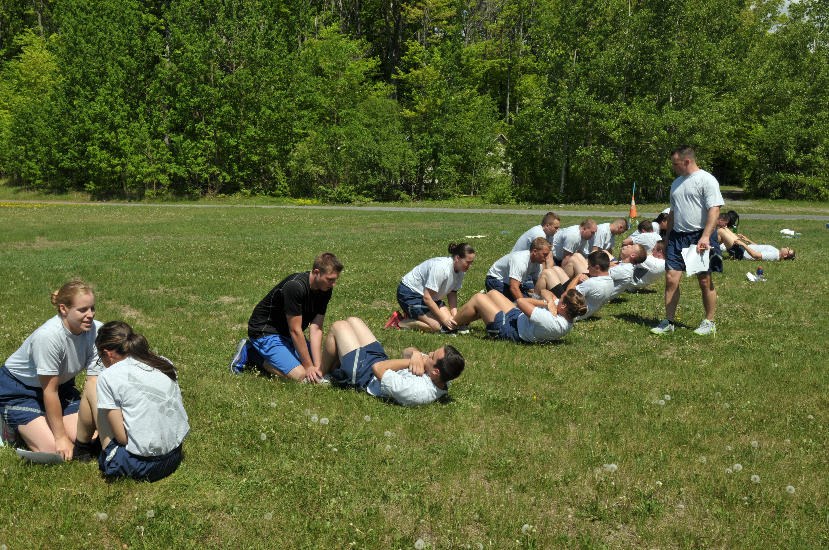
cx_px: 414
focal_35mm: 36
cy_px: 275
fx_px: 828
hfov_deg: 53.2
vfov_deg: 36.8
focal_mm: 24
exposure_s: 1/400
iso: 200
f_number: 10
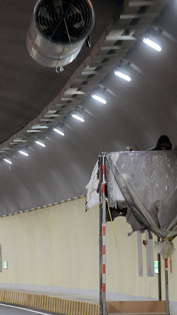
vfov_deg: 7.6
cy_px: 190
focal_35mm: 285
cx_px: -98
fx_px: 2378
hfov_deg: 4.2
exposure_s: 1/80
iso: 400
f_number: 2.8
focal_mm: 140
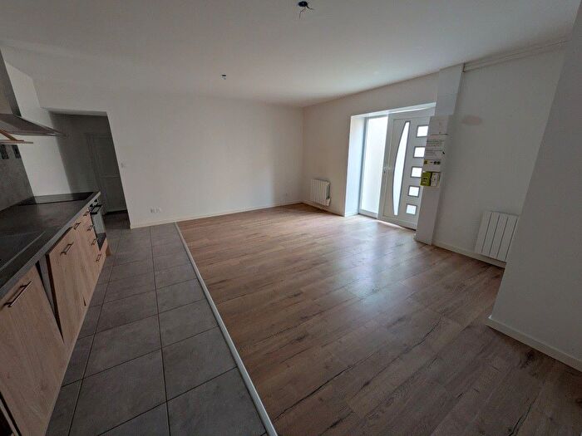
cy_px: 218
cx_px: 291
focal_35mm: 14
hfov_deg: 102.1
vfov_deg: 85.7
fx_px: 235
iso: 106
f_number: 2.2
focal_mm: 1.83
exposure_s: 1/100
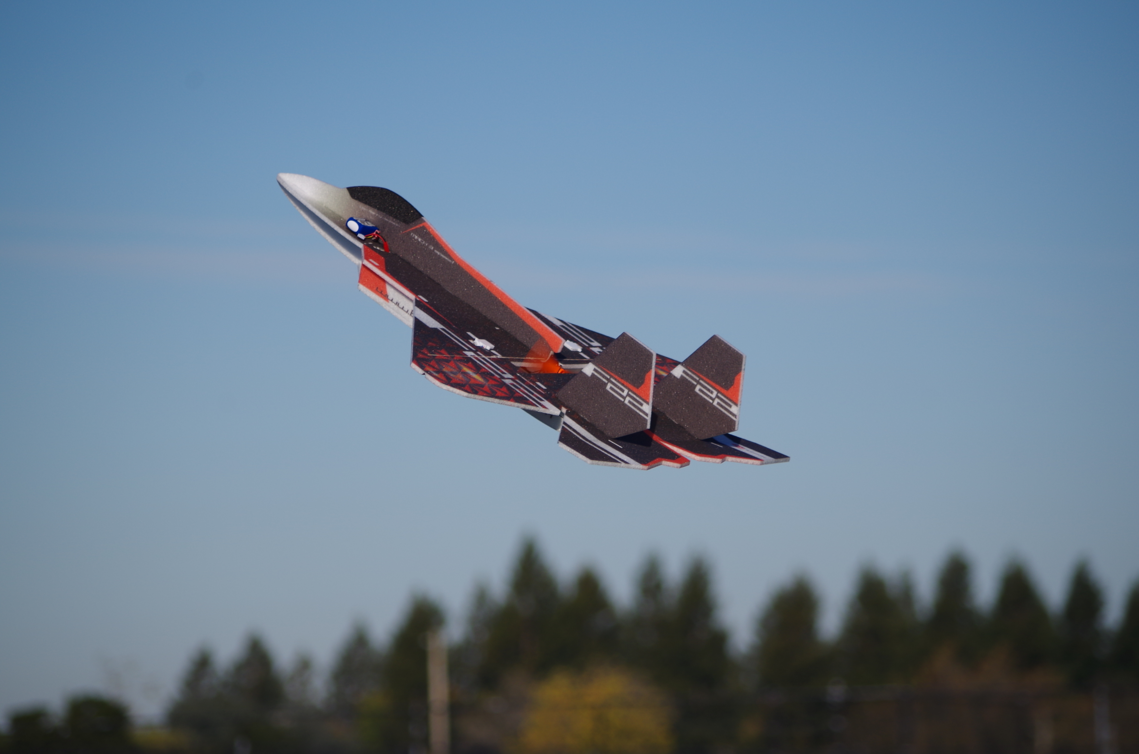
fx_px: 8051
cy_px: 377
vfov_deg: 5.4
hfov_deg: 8.1
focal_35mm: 255
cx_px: 570
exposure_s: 1/1000
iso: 100
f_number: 5.6
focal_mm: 170
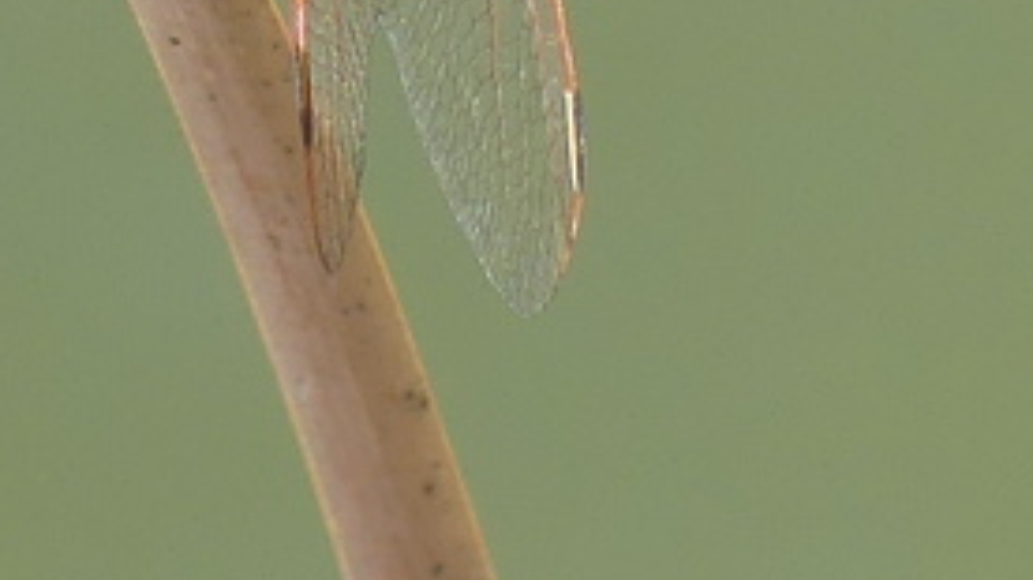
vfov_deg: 0.3
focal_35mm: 3791
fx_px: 103799
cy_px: -520
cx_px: 198
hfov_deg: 0.6
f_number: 4.5
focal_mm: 108
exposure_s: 1/200
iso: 100
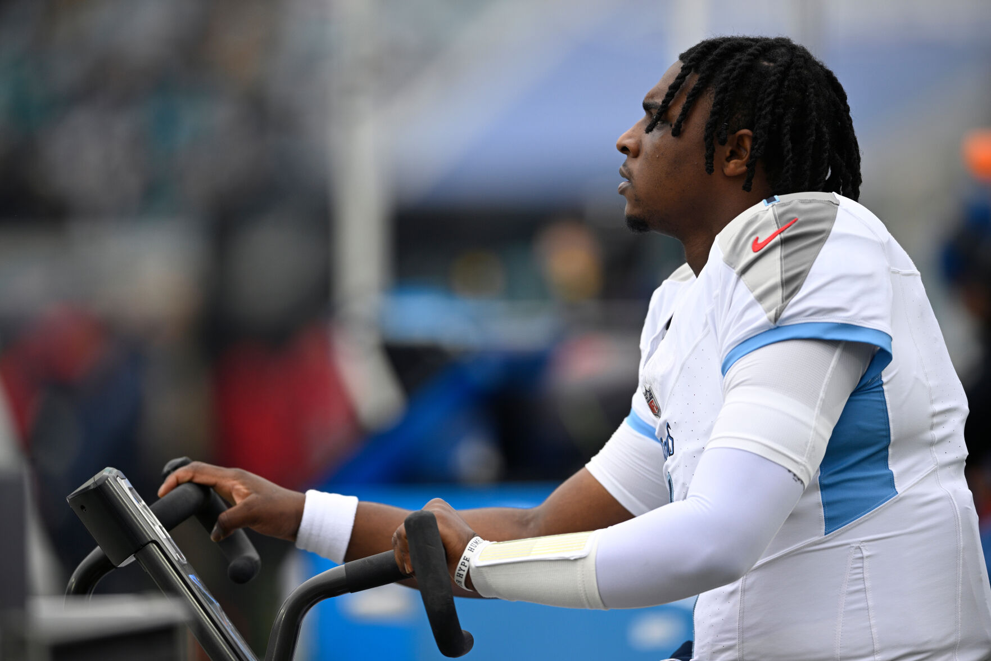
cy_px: 330
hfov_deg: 5.2
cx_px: 496
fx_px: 11009
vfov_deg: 3.4
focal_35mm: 400
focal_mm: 400
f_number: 2.8
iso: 360
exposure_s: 1/1600
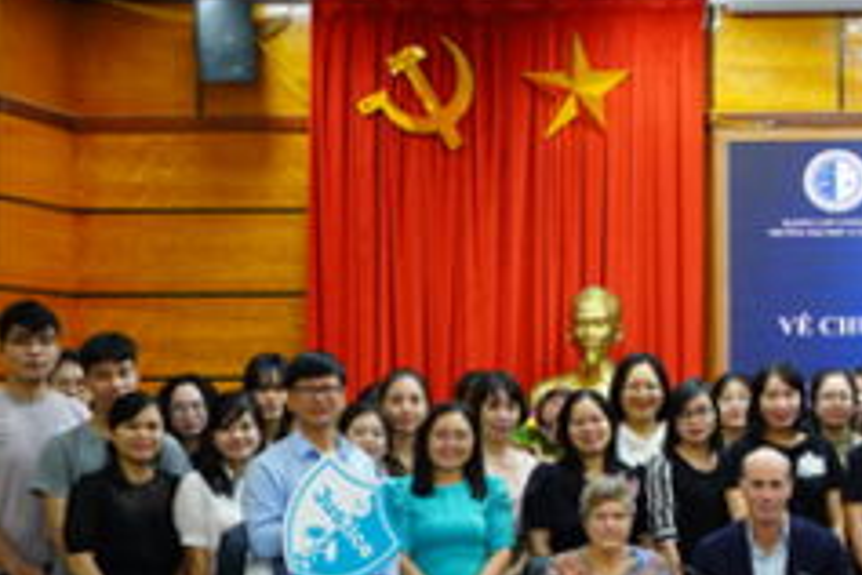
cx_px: 1080
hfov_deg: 18.6
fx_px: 2466
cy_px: 309
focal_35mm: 103
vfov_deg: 13.3
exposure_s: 1/60
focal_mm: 37
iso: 1600
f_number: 6.3
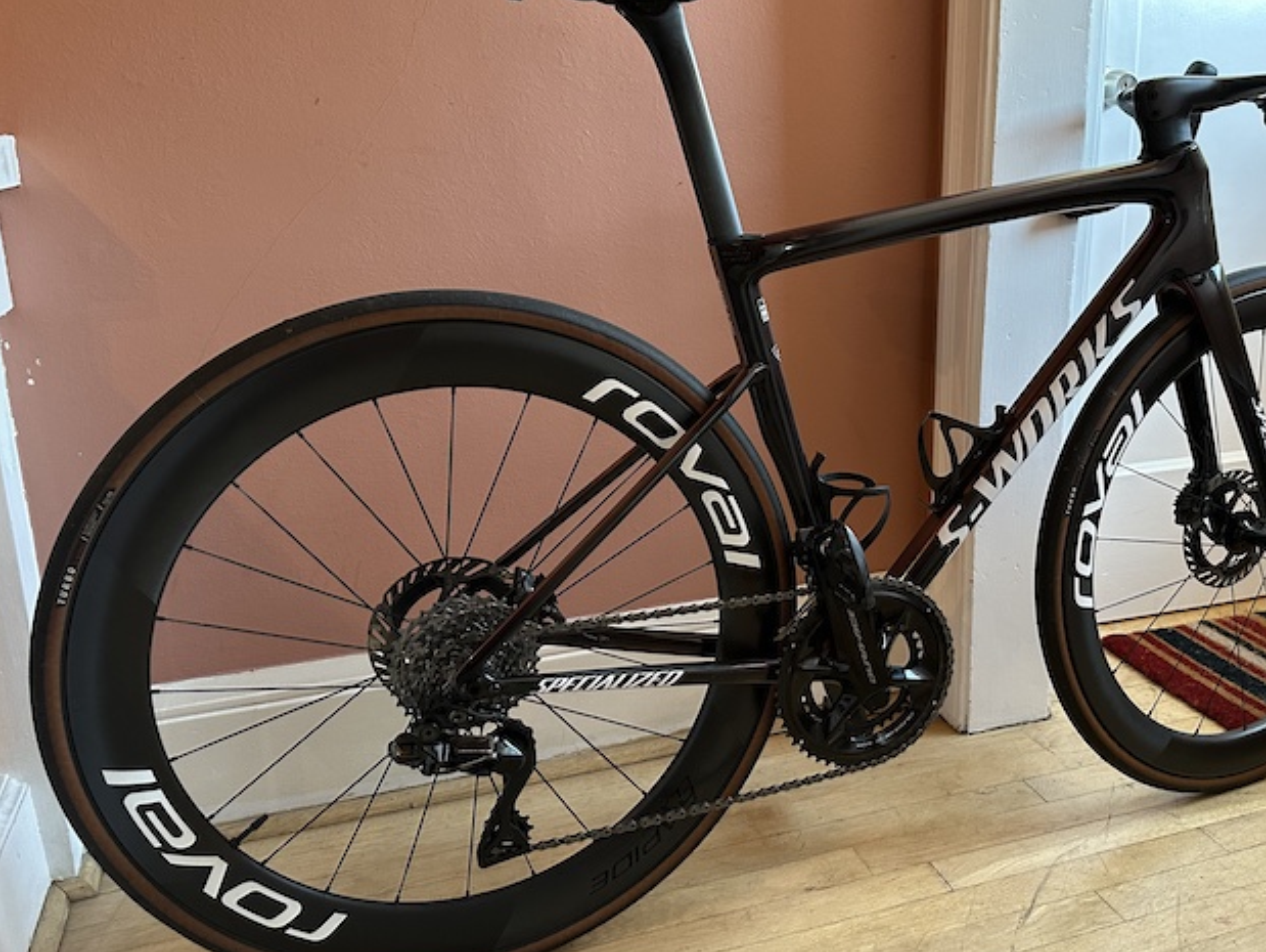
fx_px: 1134
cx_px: 816
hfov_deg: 57.4
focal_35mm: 31
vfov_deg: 45.5
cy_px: 444
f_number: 1.78
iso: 320
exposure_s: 1/60
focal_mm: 6.86
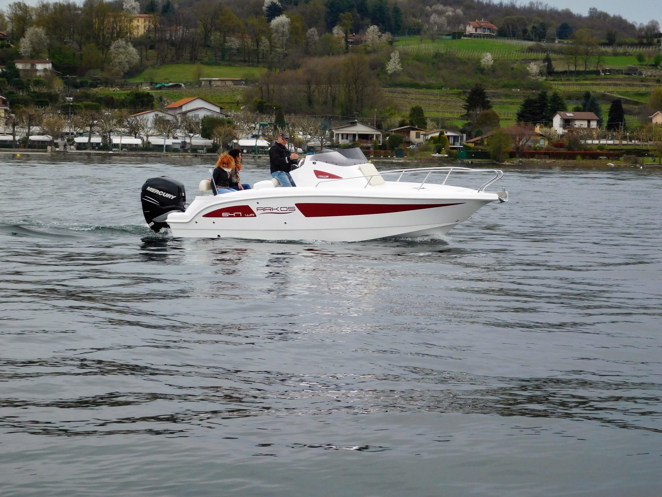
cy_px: 248
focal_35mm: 99
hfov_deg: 19.8
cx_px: 331
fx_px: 1893
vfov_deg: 14.9
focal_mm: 17.6
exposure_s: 1/400
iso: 125
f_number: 4.6
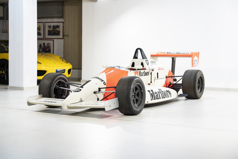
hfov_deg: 32.4
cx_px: 119
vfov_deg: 21.9
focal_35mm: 62
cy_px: 80
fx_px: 410
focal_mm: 62
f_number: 4
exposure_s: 1/80
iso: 640
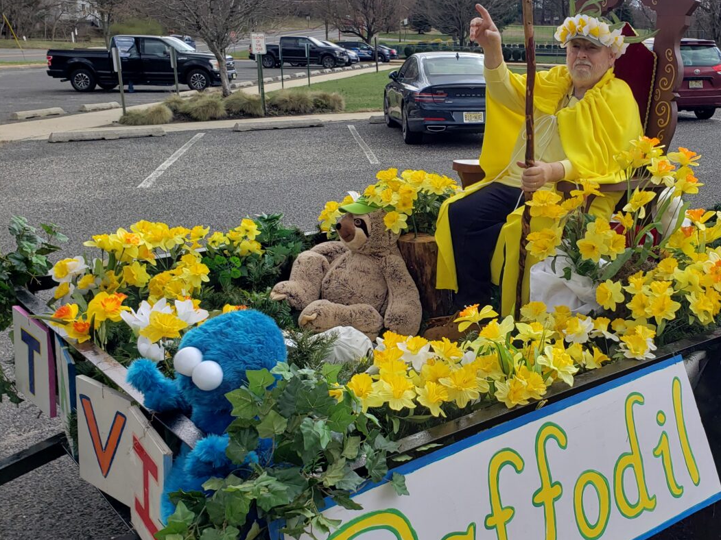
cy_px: 267
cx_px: 525
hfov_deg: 47.5
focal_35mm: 38
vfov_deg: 37.7
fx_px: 791
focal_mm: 4.3
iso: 50
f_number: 2.4
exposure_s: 1/726
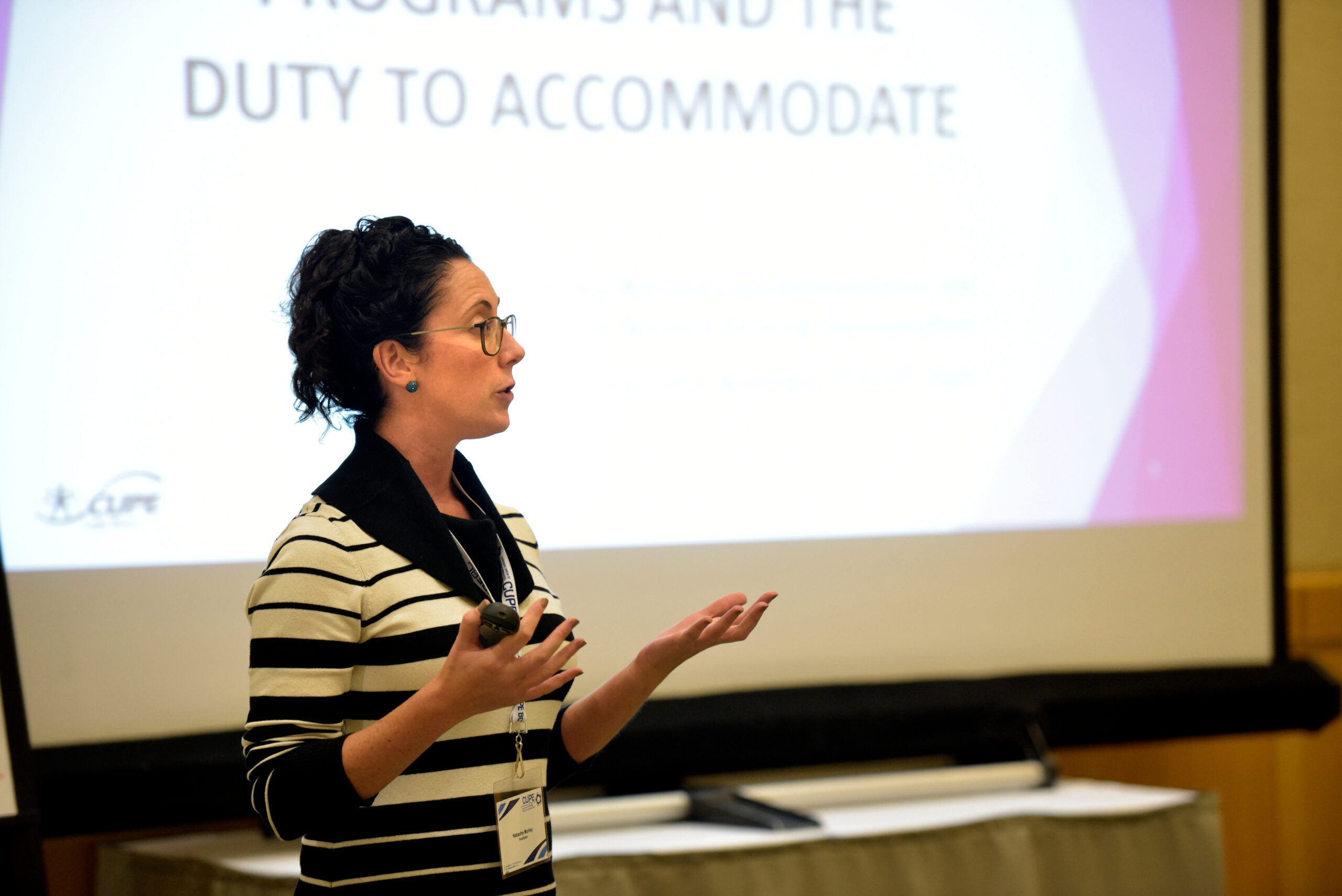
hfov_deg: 16.8
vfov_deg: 11.2
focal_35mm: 122
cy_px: 448
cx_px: 671
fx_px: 4549
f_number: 2.8
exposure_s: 1/160
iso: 4000
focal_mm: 122
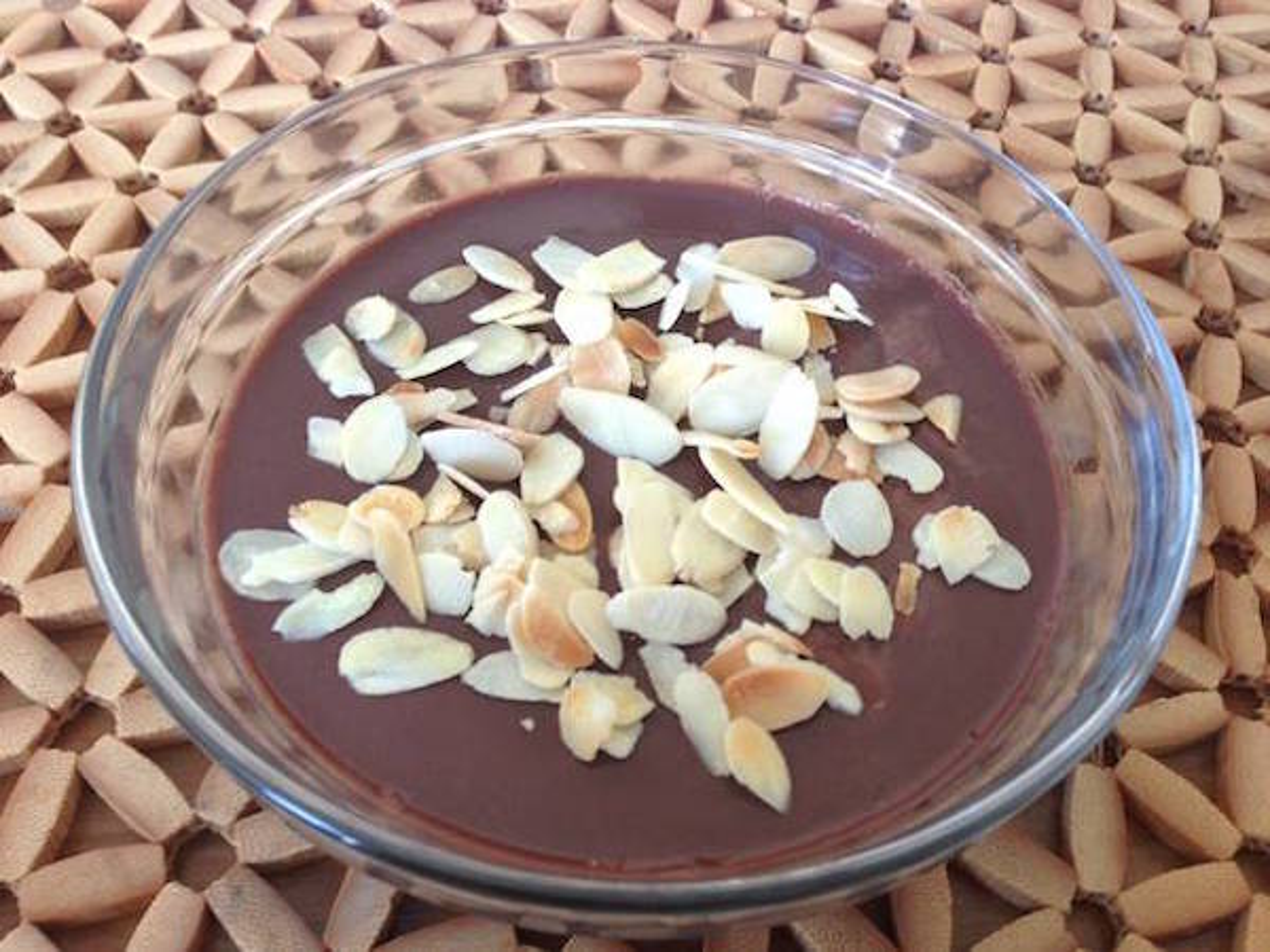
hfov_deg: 55.4
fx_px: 1211
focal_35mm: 33
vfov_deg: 42.9
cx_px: 635
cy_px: 476
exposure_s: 1/20
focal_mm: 4.12
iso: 80
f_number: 2.4
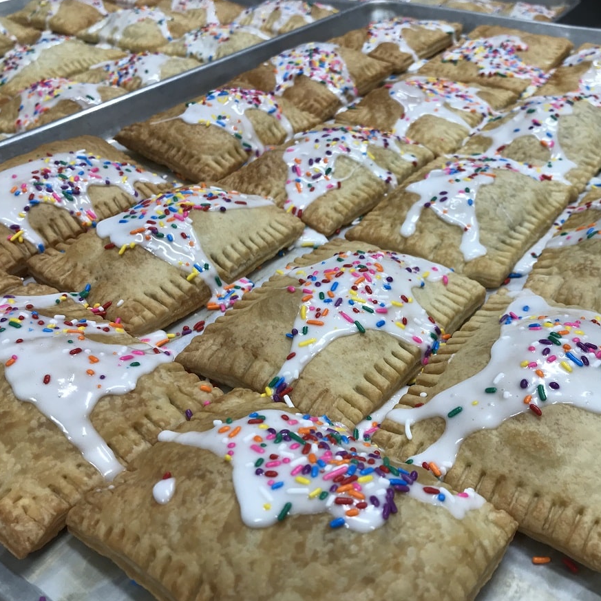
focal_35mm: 34
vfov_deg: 48.5
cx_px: 339
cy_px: 301
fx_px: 668
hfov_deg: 48.3
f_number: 1.8
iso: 32
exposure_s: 1/60
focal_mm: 3.99
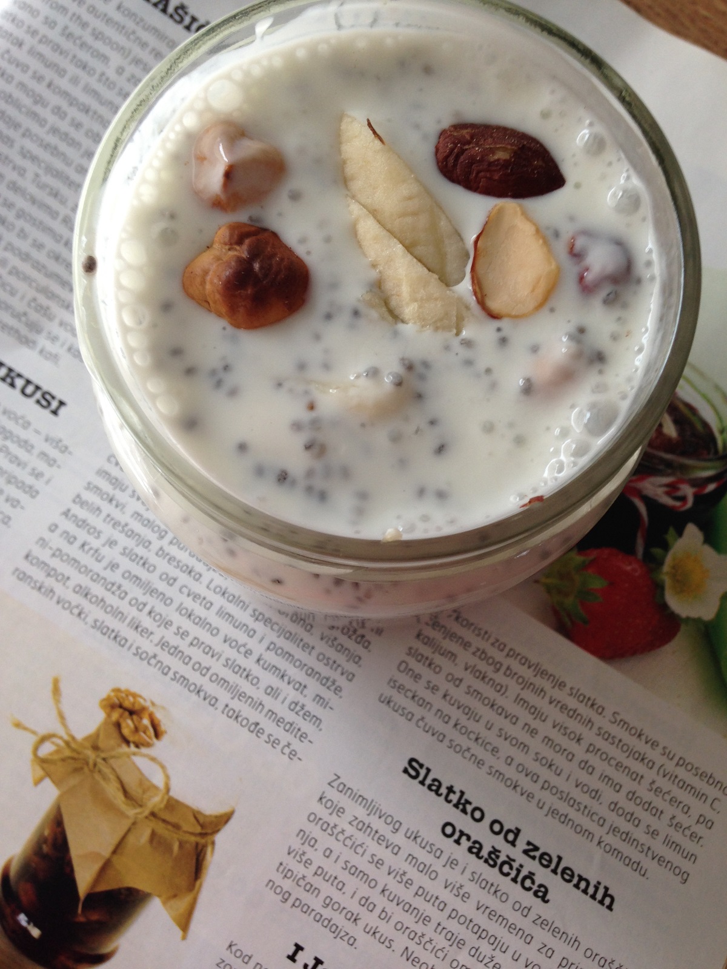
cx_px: 364
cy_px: 484
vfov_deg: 55.4
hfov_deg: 42.9
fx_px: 924
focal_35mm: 33
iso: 50
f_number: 2.4
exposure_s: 1/30
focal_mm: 4.12
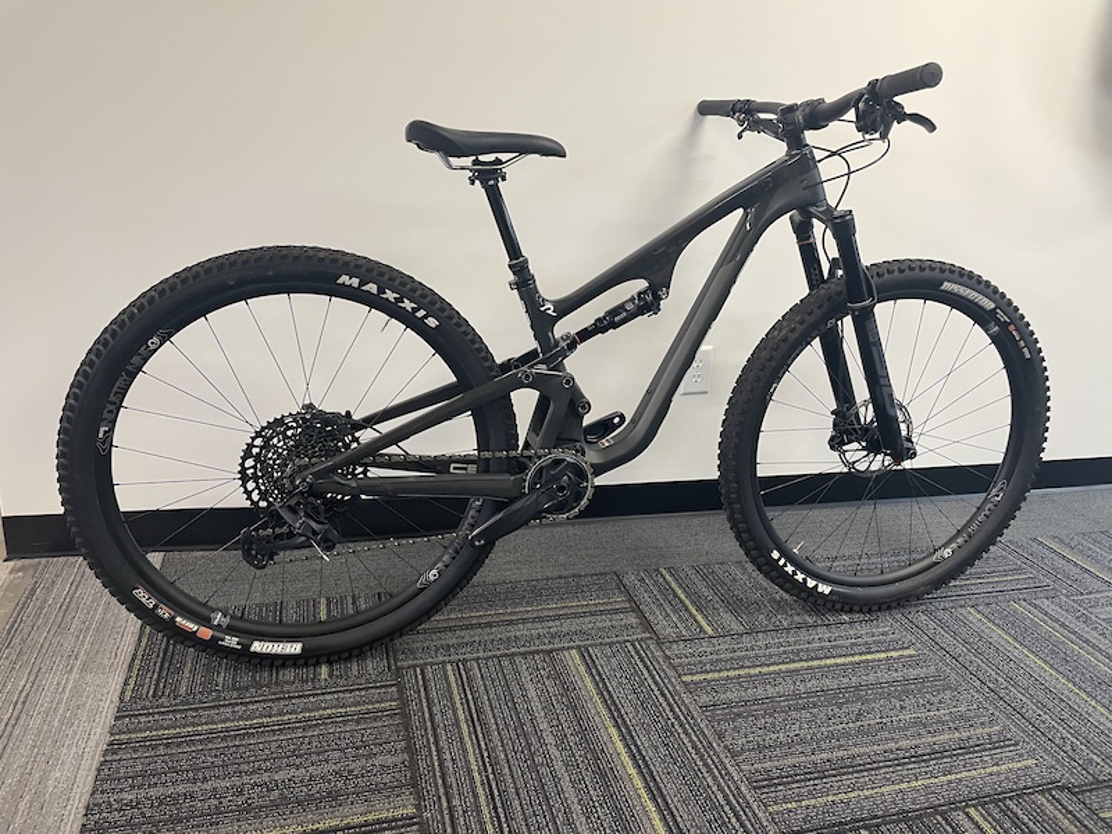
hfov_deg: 67.3
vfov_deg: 53.1
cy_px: 417
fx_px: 835
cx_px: 556
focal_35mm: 26
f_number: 1.6
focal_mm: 4.2
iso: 125
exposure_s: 1/60
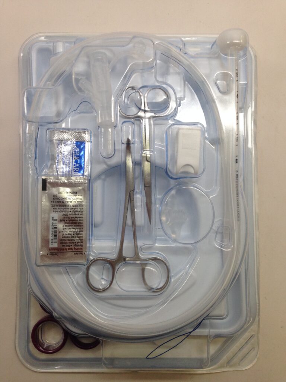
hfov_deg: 42.9
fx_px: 364
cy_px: 191
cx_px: 143
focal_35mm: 33
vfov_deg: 55.4
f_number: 2.4
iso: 80
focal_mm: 4.12
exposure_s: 1/120
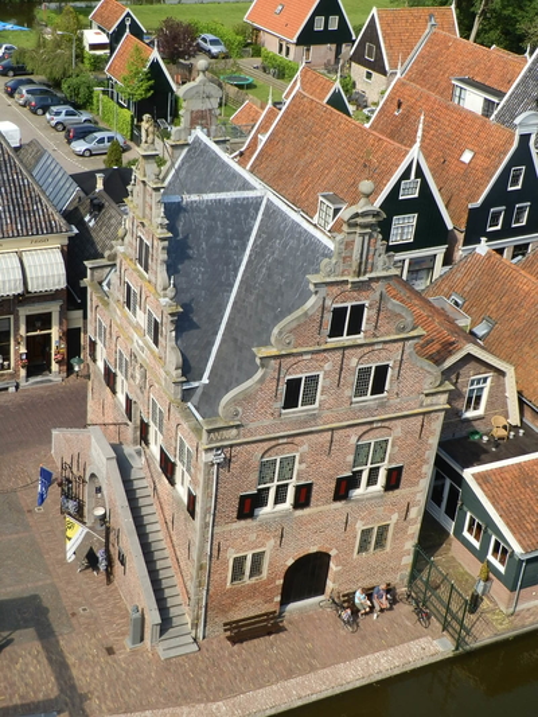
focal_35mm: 52
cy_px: 358
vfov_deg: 36.8
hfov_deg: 28.0
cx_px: 269
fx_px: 1077
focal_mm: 9.38
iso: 80
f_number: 3.8
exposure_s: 1/640
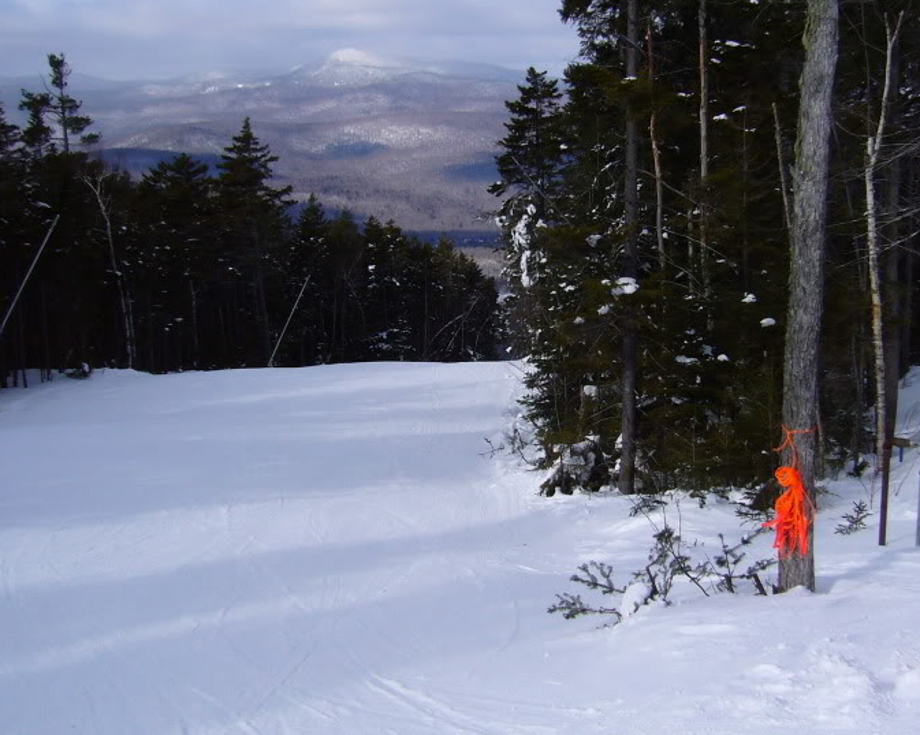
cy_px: 346
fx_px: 1415
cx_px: 519
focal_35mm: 52
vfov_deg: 29.1
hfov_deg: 36.0
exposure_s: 1/640
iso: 100
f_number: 5.6
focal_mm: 5.8
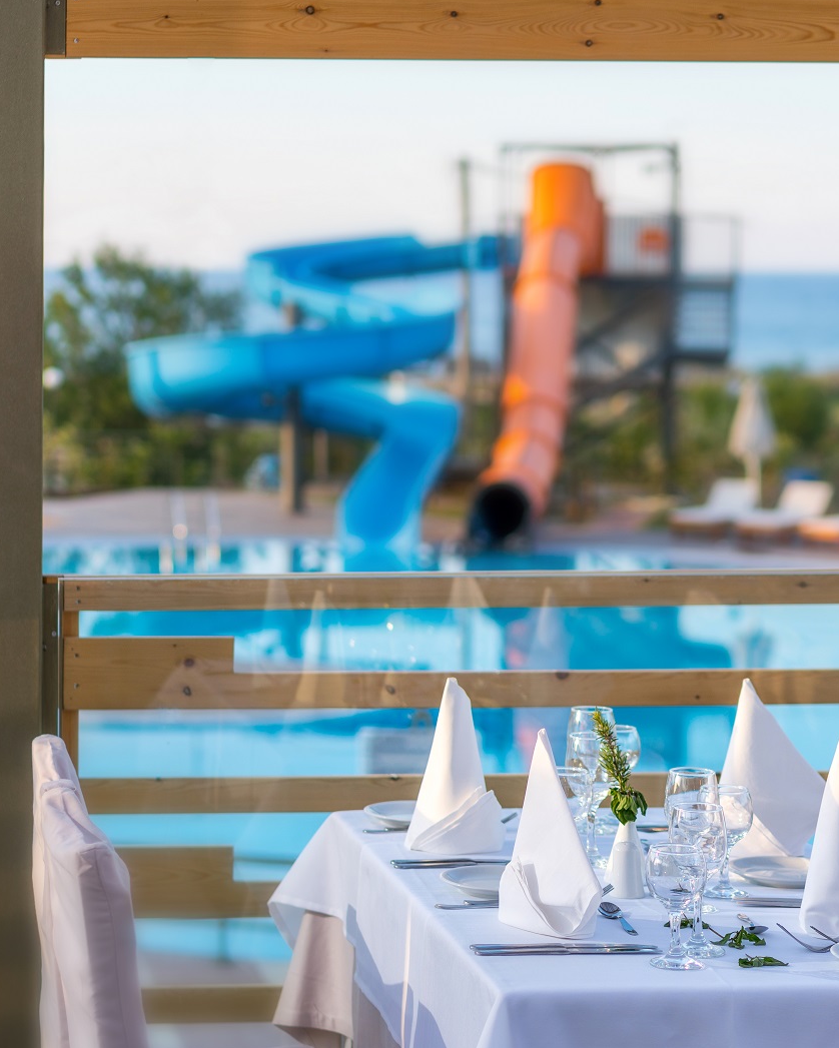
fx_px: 3041
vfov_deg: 19.5
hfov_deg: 15.7
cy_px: 659
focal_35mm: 98
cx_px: 525
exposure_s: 1/640
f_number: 2.2
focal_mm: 55
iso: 100
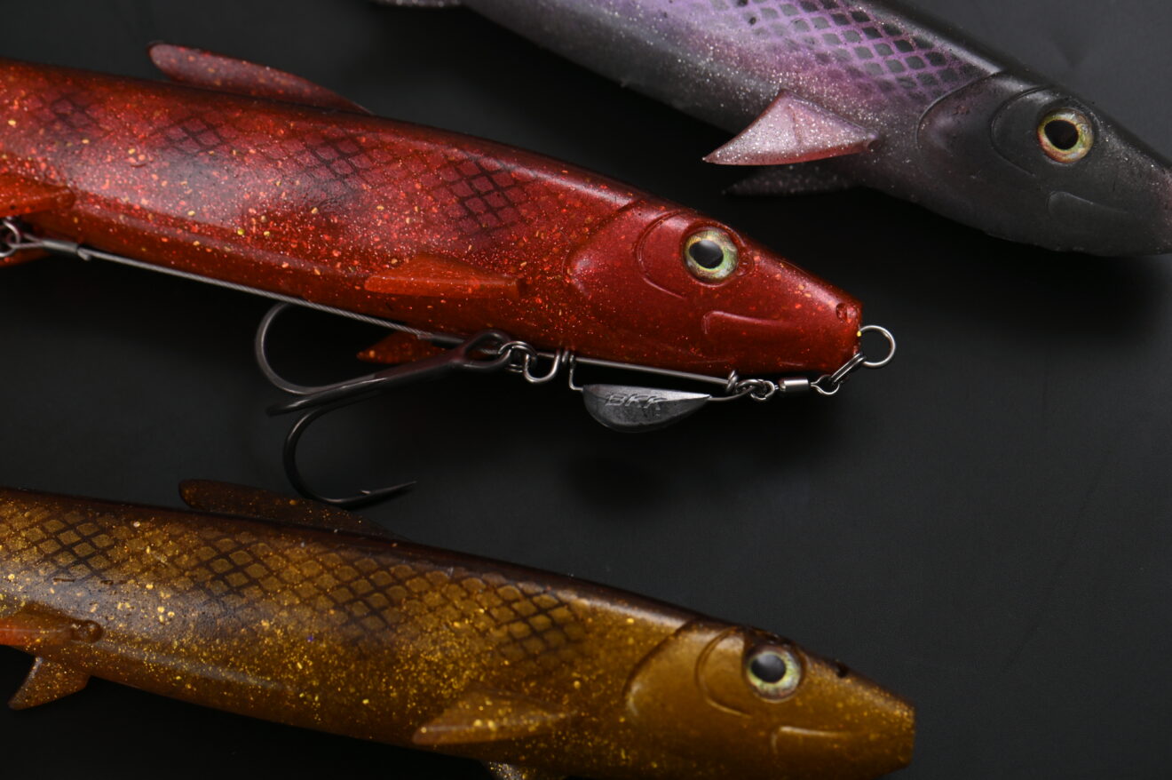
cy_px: 390
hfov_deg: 19.5
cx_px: 586
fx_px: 3416
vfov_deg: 13.0
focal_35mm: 105
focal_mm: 105
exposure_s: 1/160
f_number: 9
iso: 100
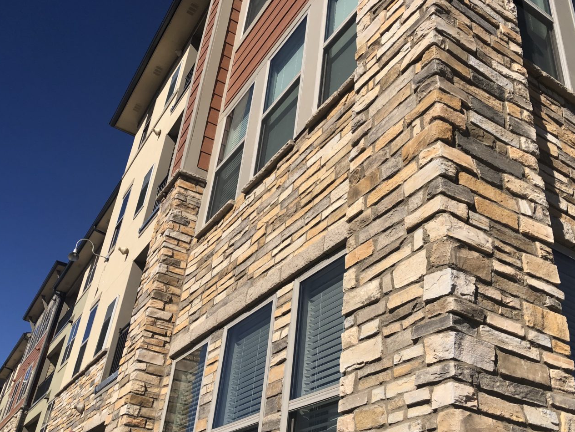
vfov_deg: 41.7
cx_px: 314
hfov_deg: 53.9
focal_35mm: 34
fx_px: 565
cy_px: 253
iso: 20
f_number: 1.8
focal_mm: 3.99
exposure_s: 1/3436
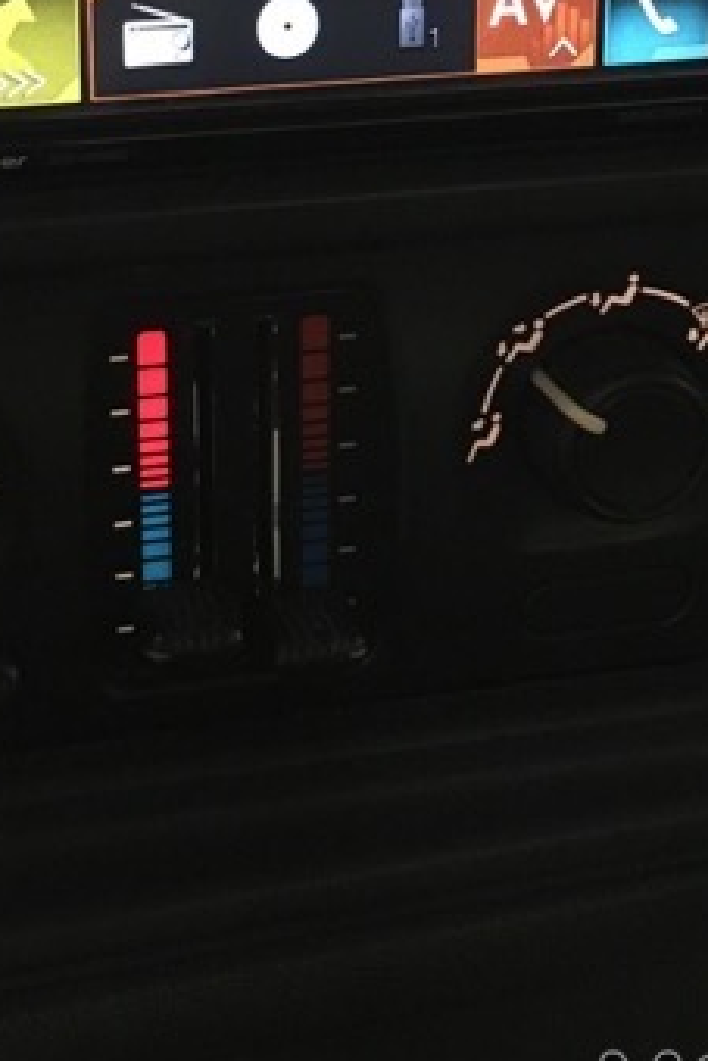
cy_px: 90
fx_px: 2092
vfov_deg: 27.3
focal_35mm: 71
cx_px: 215
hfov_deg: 19.1
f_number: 2.2
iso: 250
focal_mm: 4.15
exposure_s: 1/15
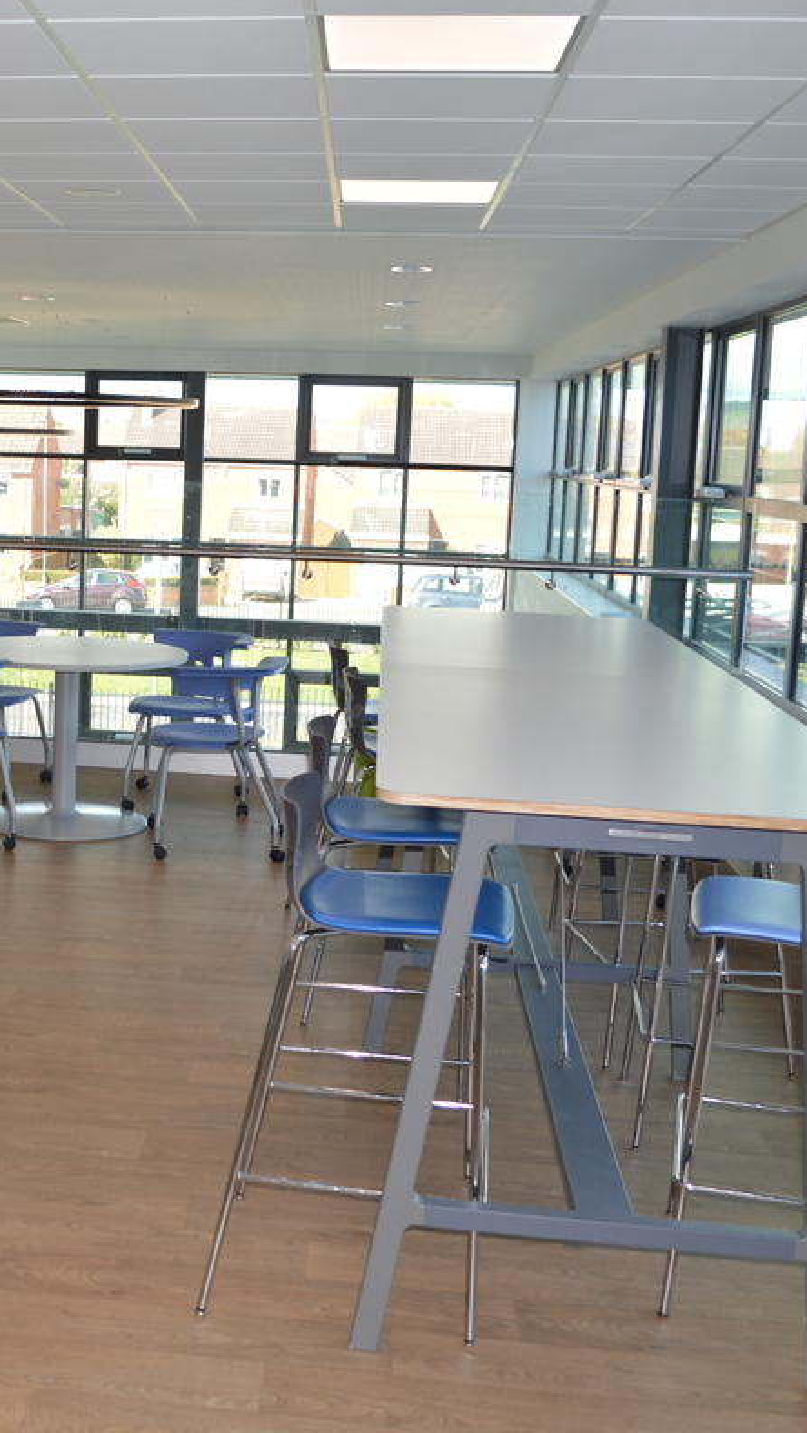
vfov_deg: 47.4
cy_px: 719
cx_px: 42
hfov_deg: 26.5
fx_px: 1635
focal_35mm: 43
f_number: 4
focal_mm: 18
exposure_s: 1/125
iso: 140
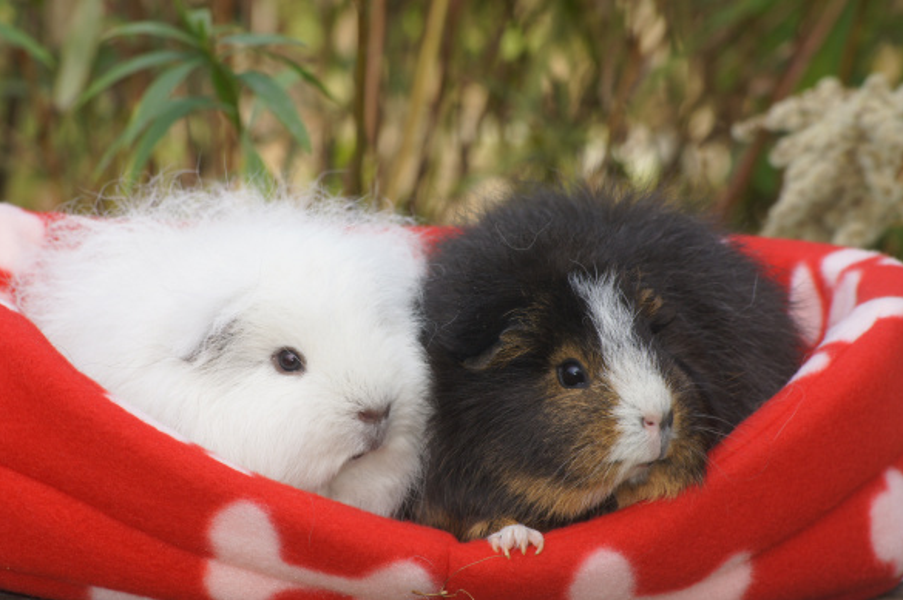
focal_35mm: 197
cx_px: 429
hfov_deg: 10.5
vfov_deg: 7.0
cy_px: 292
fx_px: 4937
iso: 200
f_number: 8
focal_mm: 120
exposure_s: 1/125
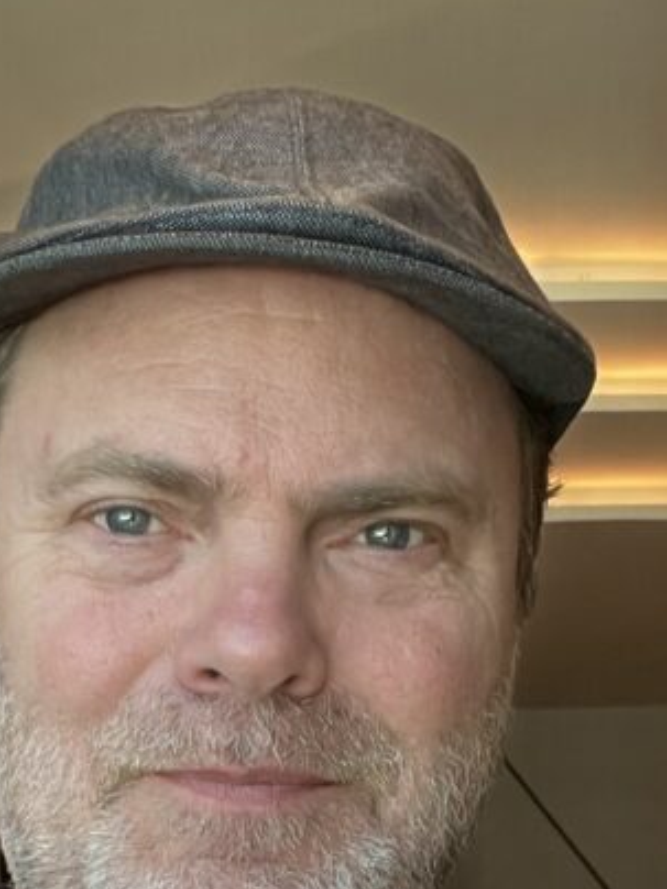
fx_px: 1953
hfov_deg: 19.4
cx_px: 266
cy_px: 854
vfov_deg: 24.7
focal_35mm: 76
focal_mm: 2.71
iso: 80
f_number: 2.2
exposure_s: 1/67
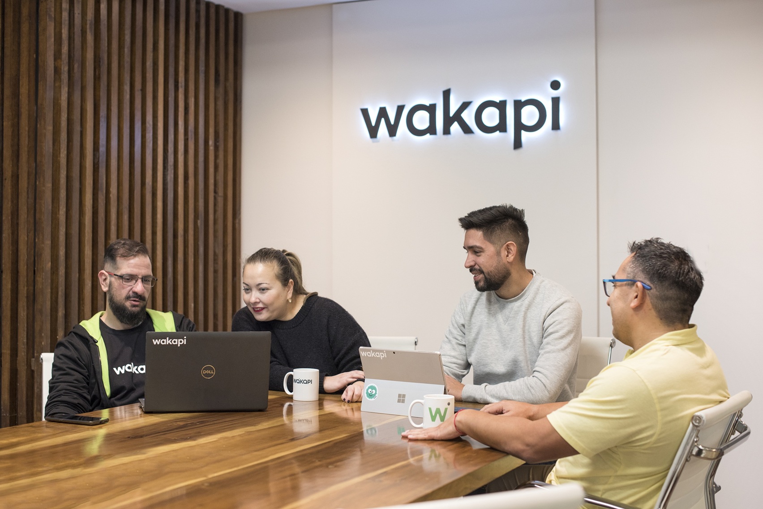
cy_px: 254
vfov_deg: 27.0
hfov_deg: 39.6
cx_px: 382
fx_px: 1060
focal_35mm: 50
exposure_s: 1/100
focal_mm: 50
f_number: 2.8
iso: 800
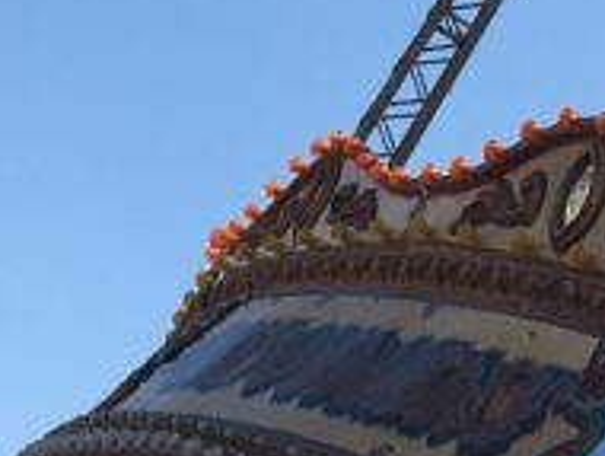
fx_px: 2730
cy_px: -175
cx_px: -232
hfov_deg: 12.2
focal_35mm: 156
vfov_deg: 9.3
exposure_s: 1/2331
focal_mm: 4.15
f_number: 2.2
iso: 25
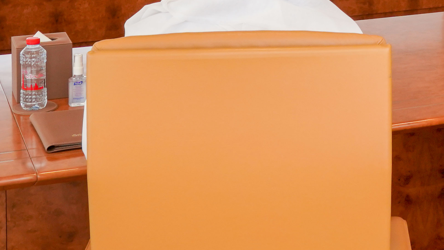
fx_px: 1107
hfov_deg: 21.8
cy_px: -203
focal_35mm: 94
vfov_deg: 11.9
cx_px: 457
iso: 1250
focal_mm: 29
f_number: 9
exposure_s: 1/200
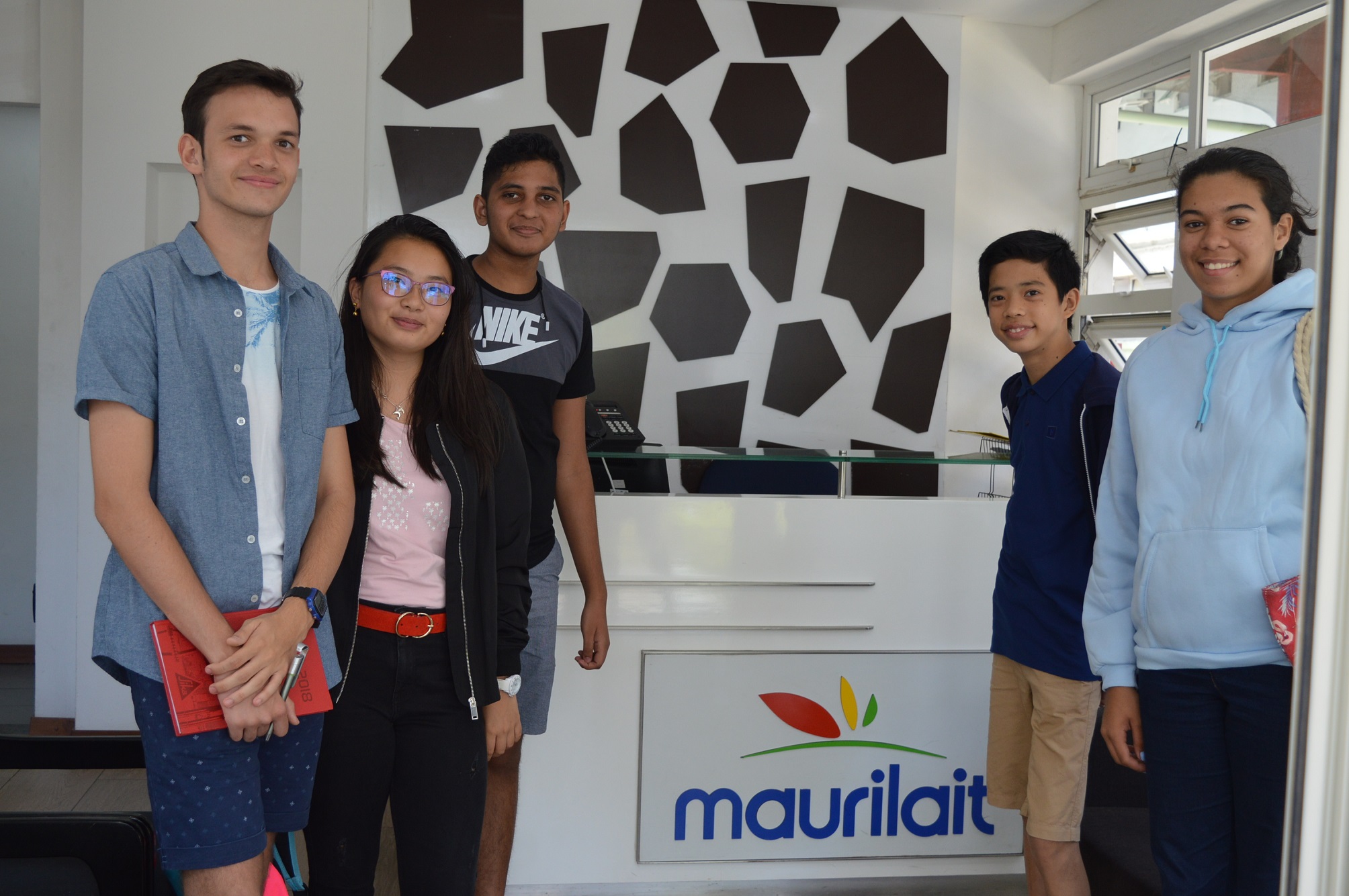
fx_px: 1516
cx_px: 674
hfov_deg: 48.0
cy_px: 448
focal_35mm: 40
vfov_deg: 33.0
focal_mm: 27
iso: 400
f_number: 5.6
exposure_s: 1/125
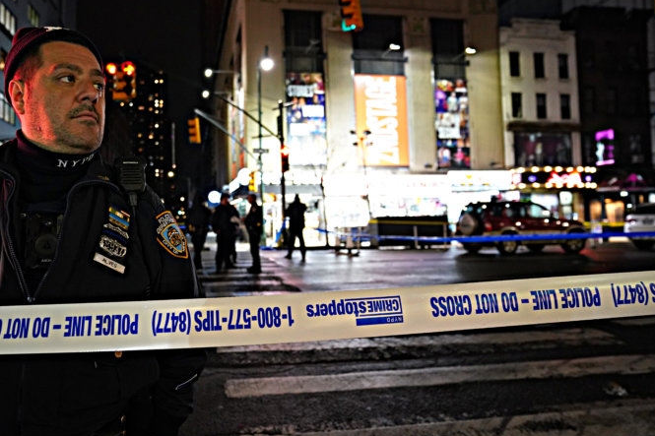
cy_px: 207
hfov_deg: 74.8
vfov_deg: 55.1
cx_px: 246
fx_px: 418
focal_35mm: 23
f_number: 2.8
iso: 3200
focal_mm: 17
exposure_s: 1/160
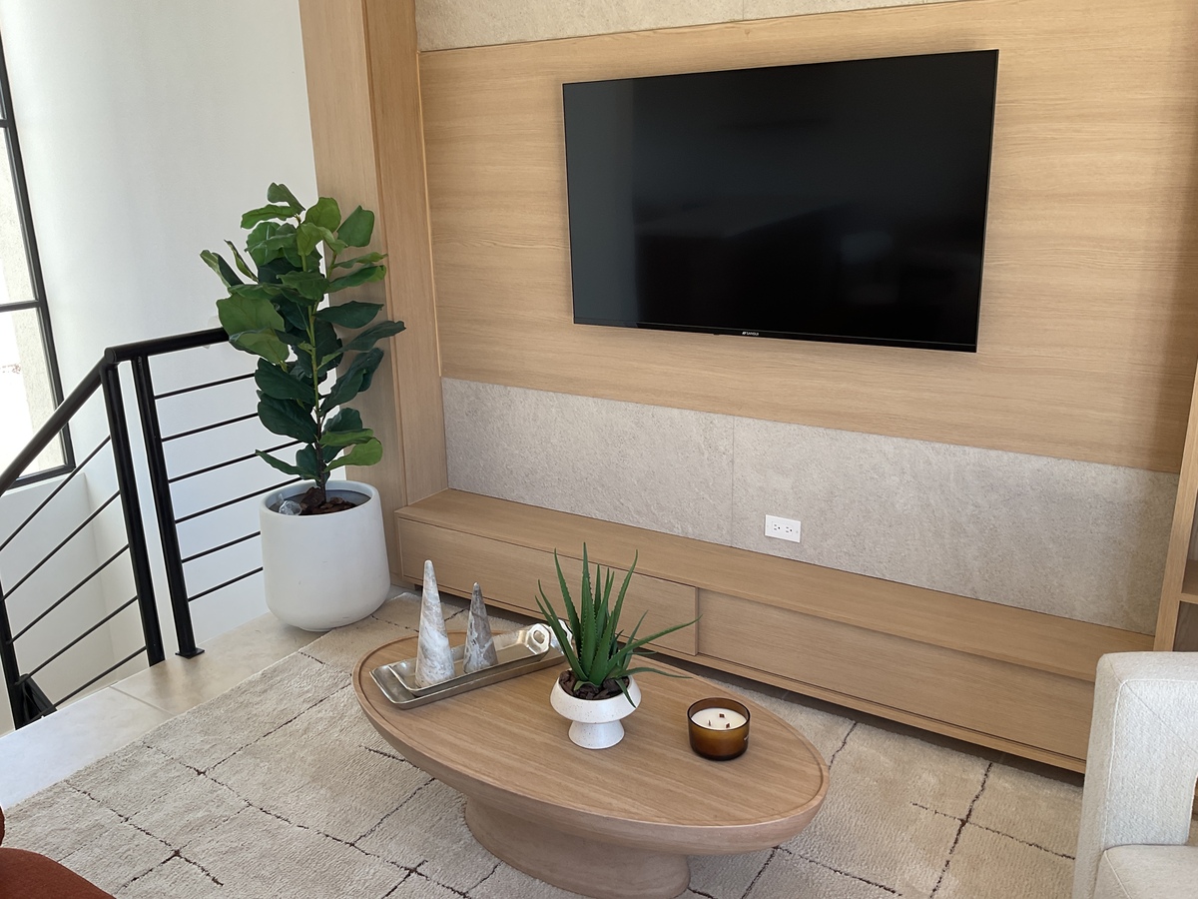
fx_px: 1004
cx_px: 599
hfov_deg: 61.7
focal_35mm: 29
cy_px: 450
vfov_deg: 48.2
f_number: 1.8
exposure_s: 1/120
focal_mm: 3
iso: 25
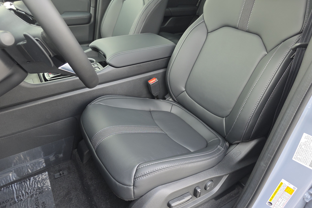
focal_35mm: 25
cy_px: 99
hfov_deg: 71.5
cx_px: 160
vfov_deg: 51.3
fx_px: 217
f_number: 1.7
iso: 100
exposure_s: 1/180
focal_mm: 6.3
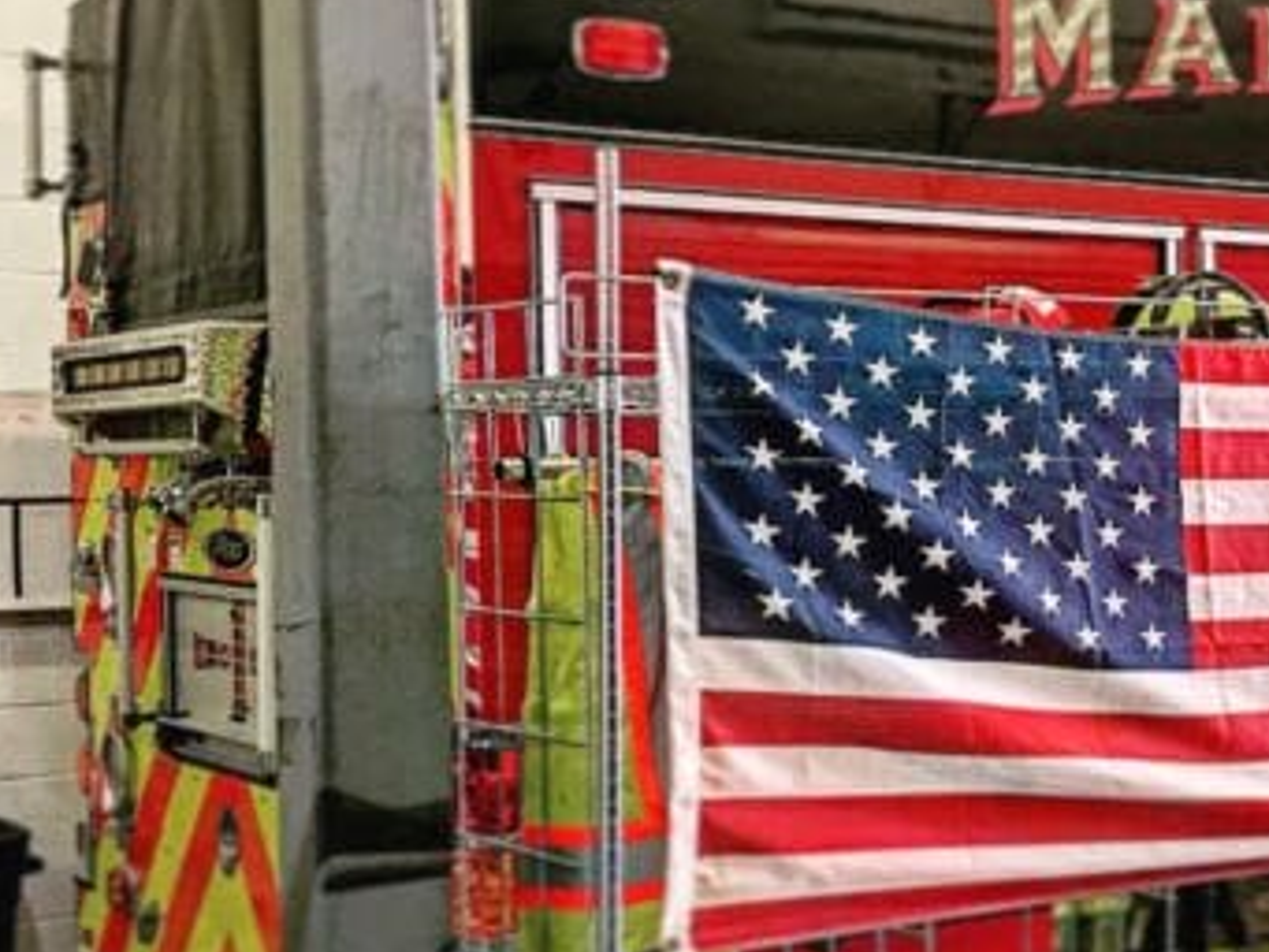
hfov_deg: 26.4
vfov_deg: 21.6
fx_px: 2494
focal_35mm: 68
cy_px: 498
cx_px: 1388
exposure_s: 1/15
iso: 64
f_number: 2.2
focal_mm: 4.15
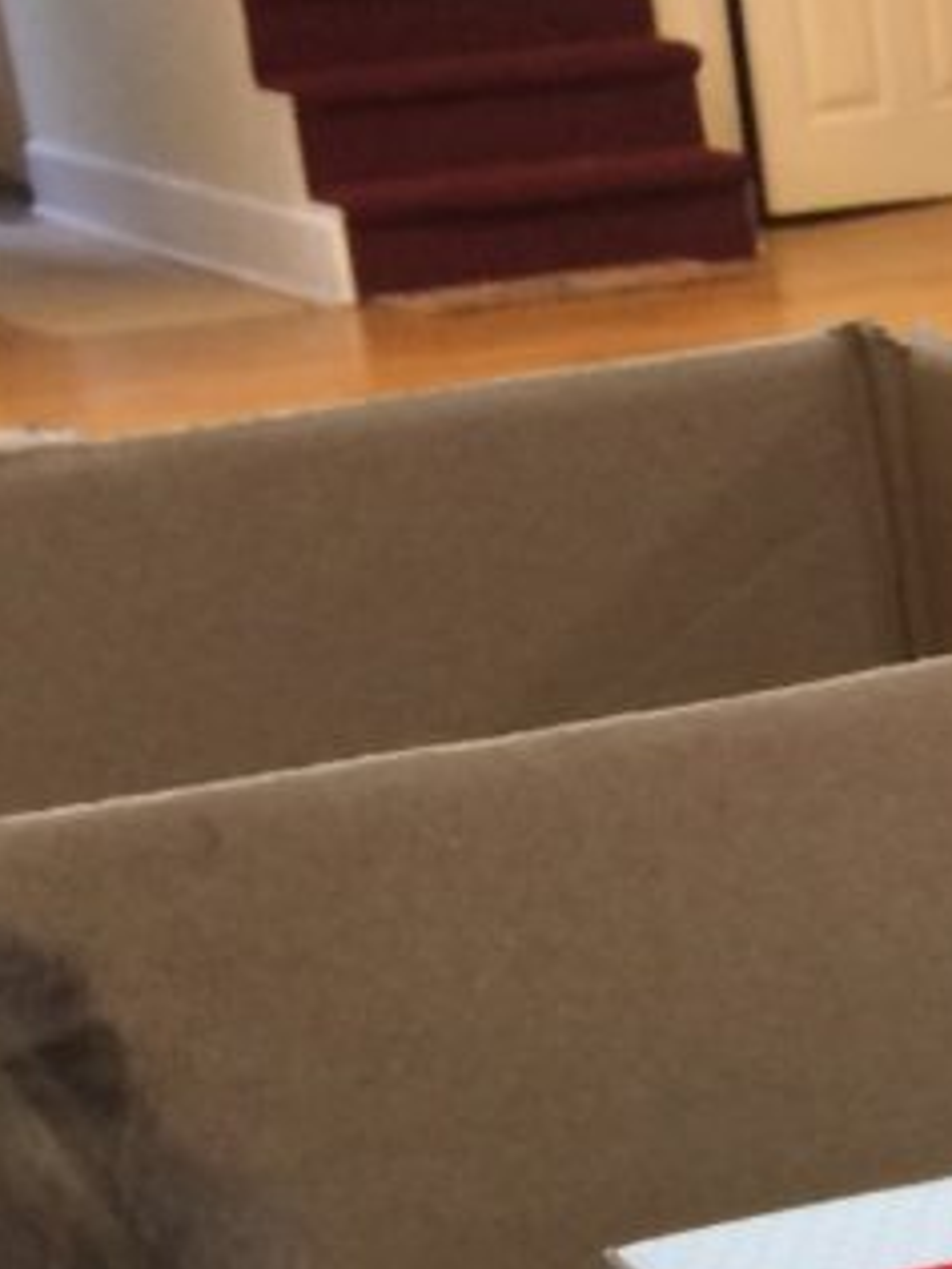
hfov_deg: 12.7
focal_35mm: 110
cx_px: 1466
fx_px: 4034
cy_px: 2209
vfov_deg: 15.6
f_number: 2.2
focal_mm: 4.15
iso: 80
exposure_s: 1/30
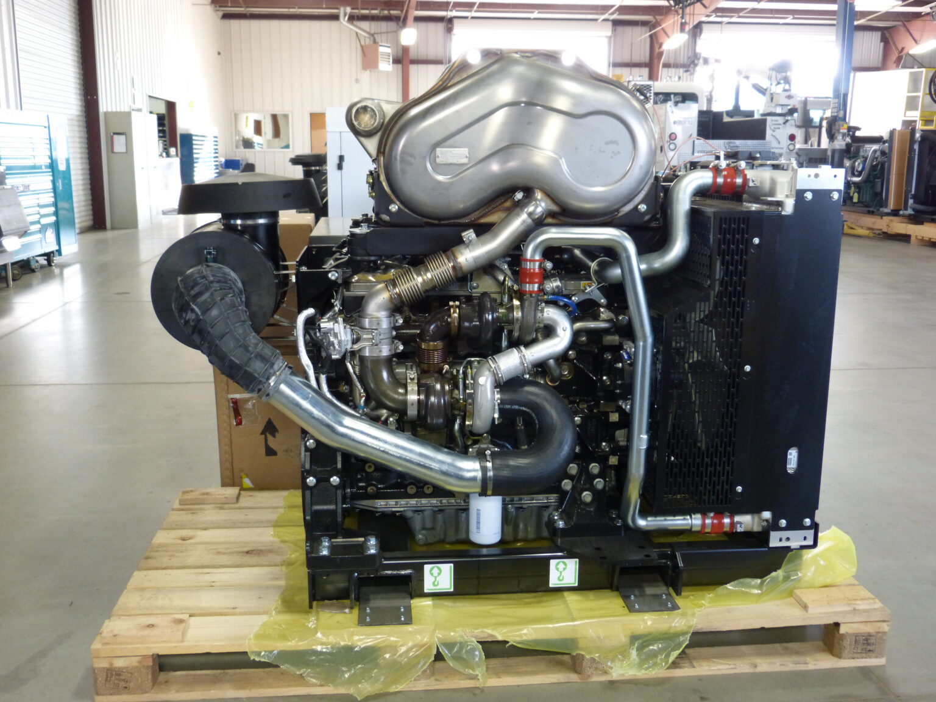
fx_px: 919
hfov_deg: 54.0
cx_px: 468
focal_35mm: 34
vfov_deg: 41.8
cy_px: 351
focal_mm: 6.1
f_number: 3
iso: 400
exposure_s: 1/50
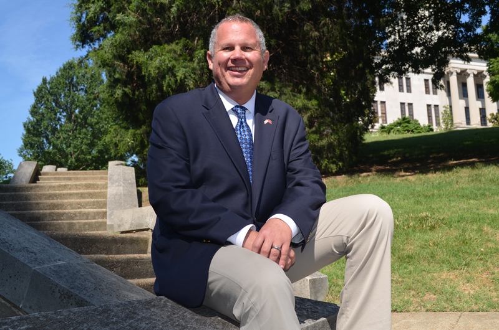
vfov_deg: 31.8
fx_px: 581
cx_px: 250
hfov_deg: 46.5
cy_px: 165
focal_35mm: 42
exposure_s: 1/200
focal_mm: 28
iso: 100
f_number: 7.1
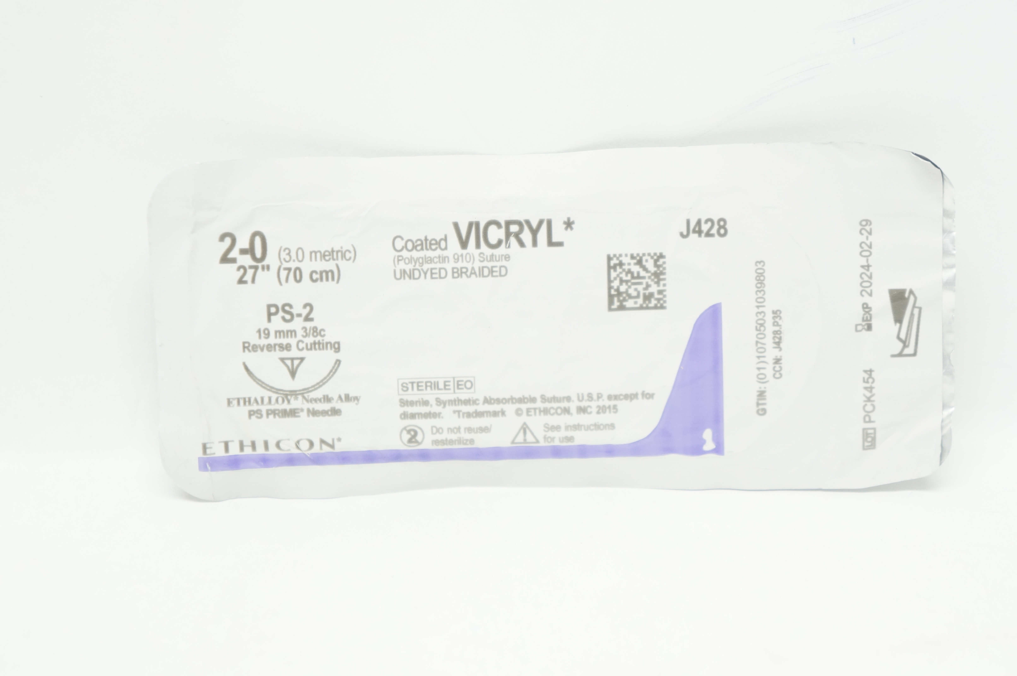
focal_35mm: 82
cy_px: 338
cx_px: 508
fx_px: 2328
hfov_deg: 24.6
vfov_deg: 16.5
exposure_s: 1/100
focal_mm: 55
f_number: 5.6
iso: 800
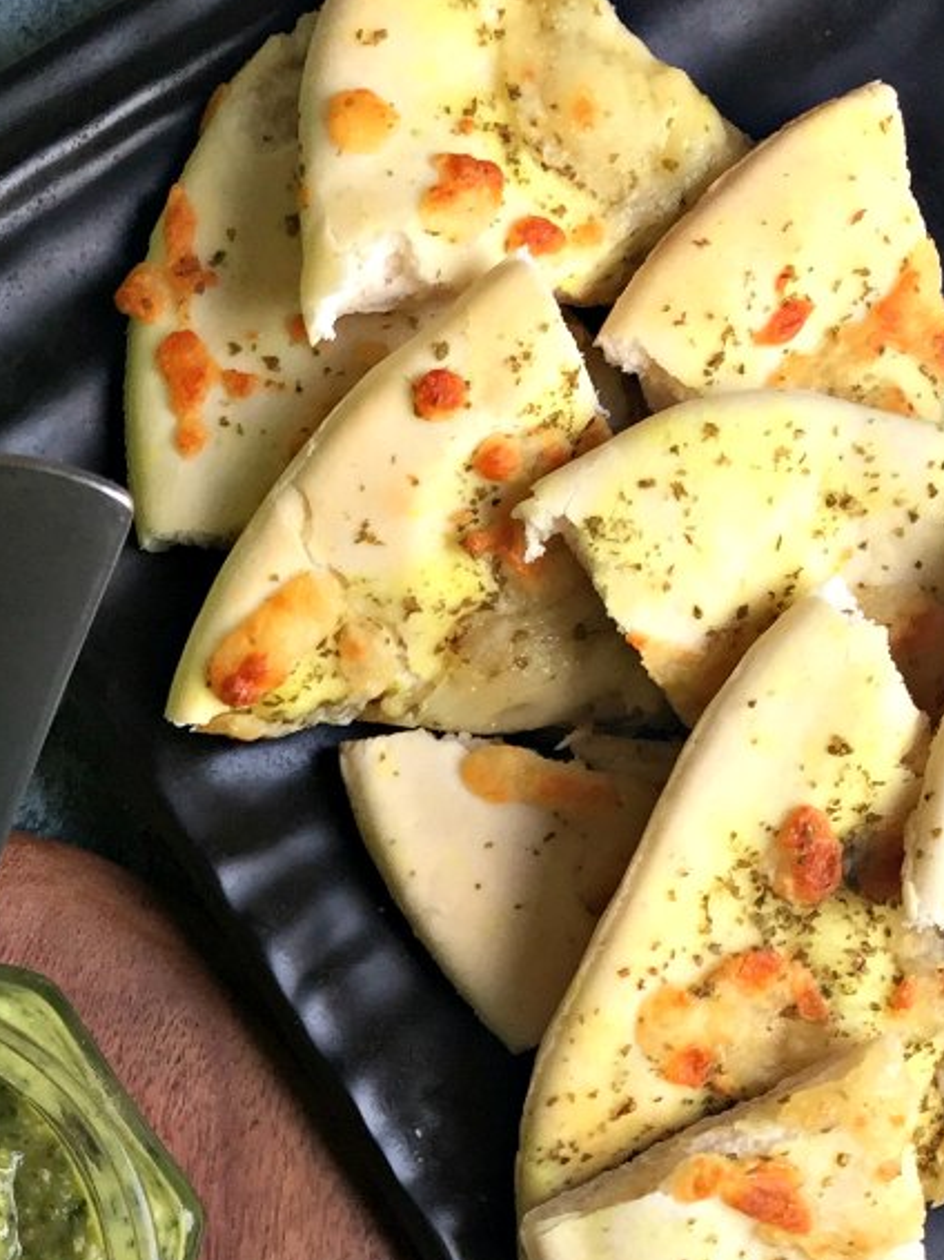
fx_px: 2984
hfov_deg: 17.2
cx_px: -187
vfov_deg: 22.3
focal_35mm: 82
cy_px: 1436
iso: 50
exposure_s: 1/100
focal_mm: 4.15
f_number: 2.2
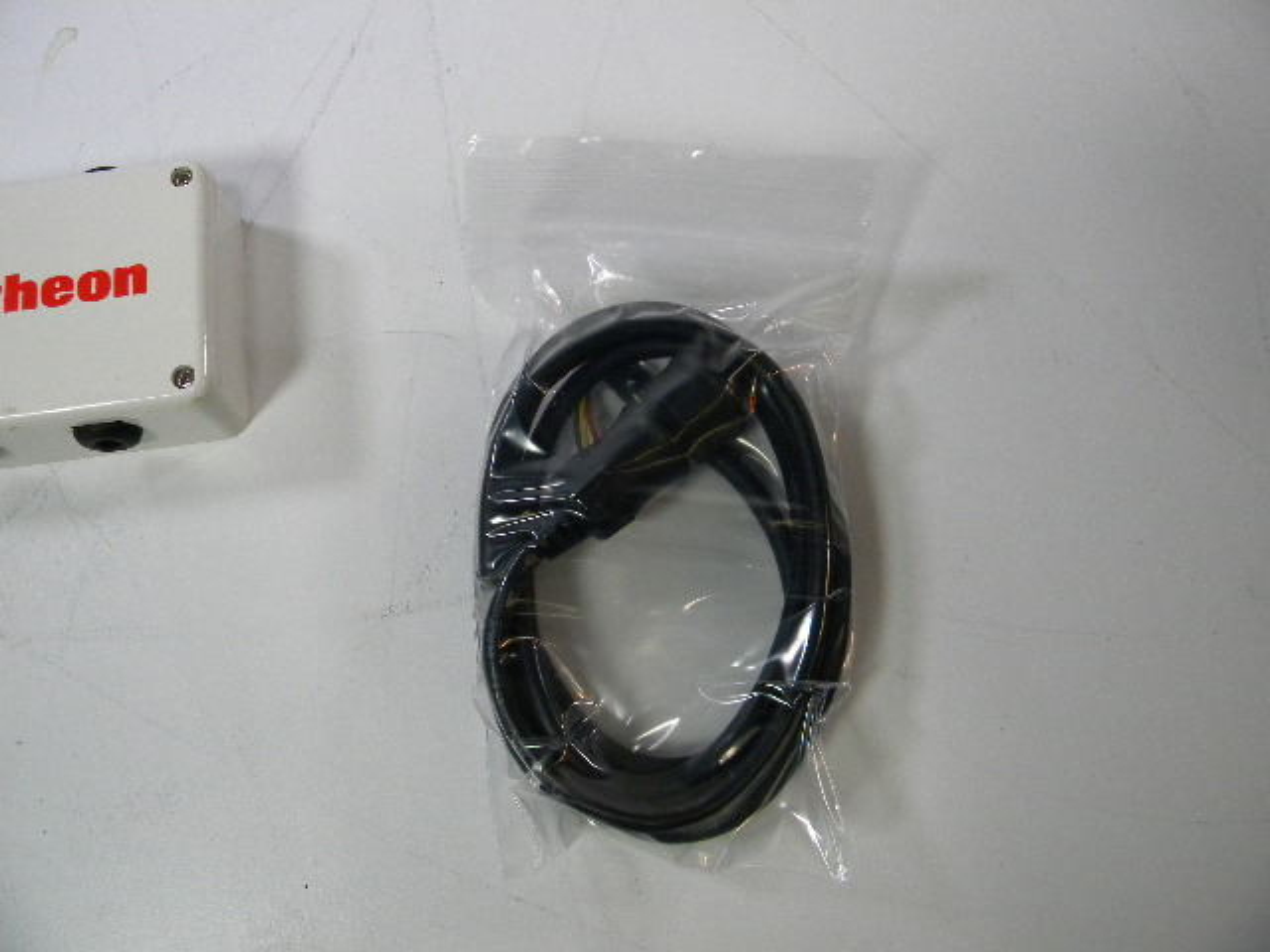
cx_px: 635
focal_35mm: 28
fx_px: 1027
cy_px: 476
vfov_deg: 49.7
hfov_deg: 63.4
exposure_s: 1/516
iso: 400
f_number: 3.5
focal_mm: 5
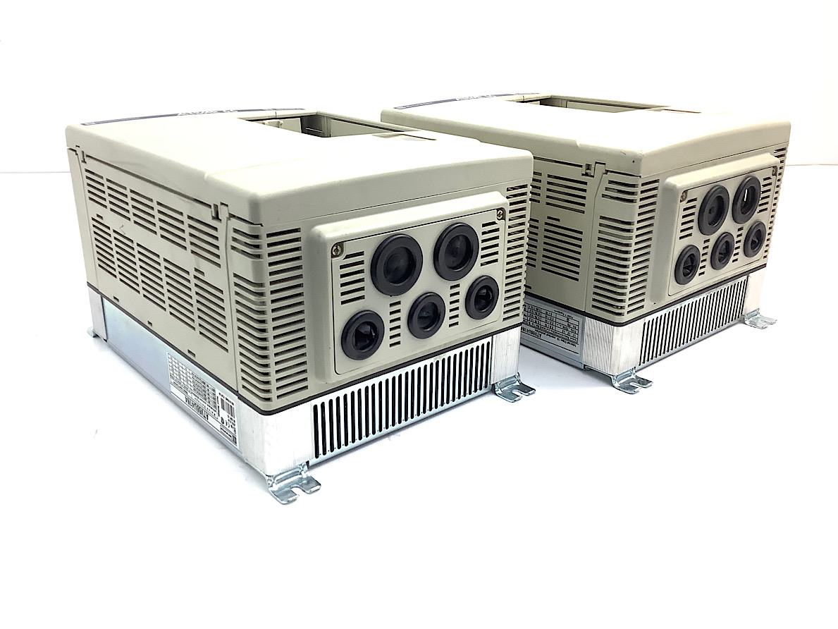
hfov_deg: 58.3
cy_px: 314
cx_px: 419
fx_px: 751
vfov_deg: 45.4
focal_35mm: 31
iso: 100
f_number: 2.4
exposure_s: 1/50
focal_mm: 3.3
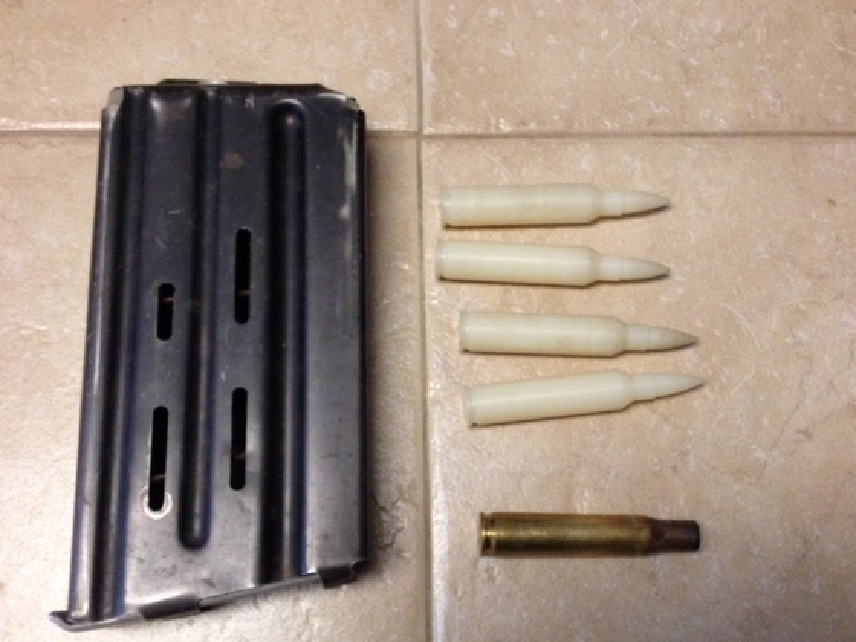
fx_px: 989
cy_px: 362
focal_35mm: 40
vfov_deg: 35.9
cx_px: 449
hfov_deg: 46.8
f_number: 2.4
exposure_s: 1/15
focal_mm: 4.28
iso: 400
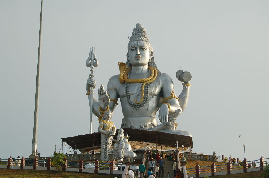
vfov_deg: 18.1
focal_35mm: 75
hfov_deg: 27.0
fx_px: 559
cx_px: 134
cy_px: 89
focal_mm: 50
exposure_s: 1/320
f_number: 9
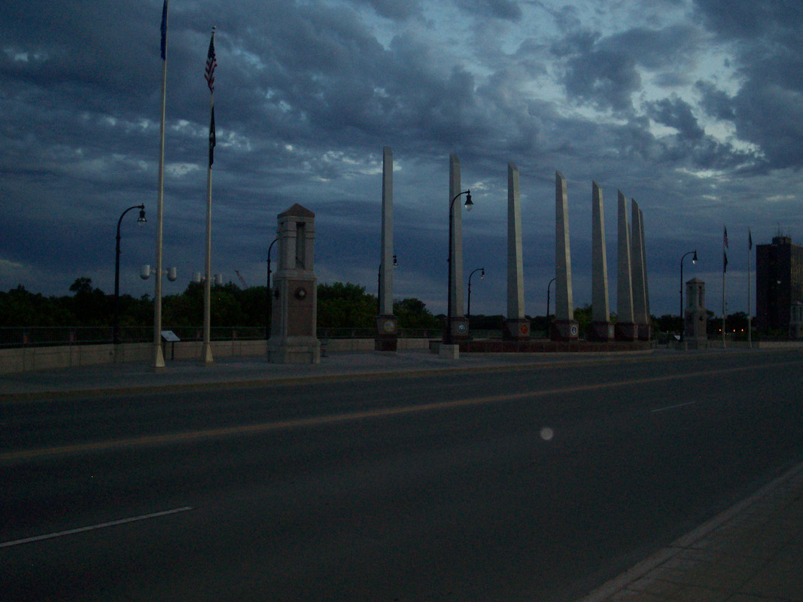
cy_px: 301
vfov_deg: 39.6
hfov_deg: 51.4
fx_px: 835
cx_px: 402
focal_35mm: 36
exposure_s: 1/64
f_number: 4.5
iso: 140
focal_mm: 5.9
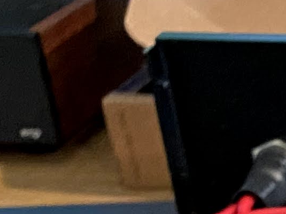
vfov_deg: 6.9
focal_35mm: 196
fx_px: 1619
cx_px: 884
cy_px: 595
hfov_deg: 8.4
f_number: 1.8
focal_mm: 4.25
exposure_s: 1/31
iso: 400
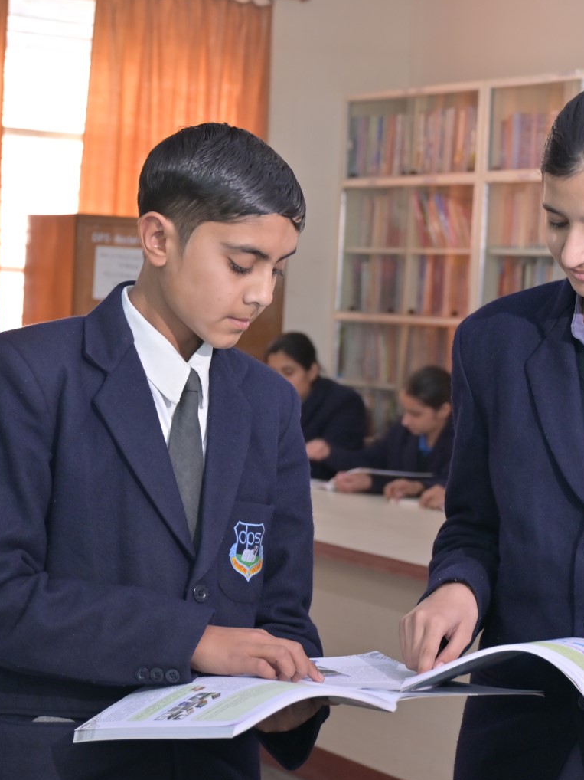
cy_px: 405
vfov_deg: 19.5
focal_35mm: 101
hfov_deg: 14.6
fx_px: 2273
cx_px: 406
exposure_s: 1/40
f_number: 4.5
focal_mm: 44
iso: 500
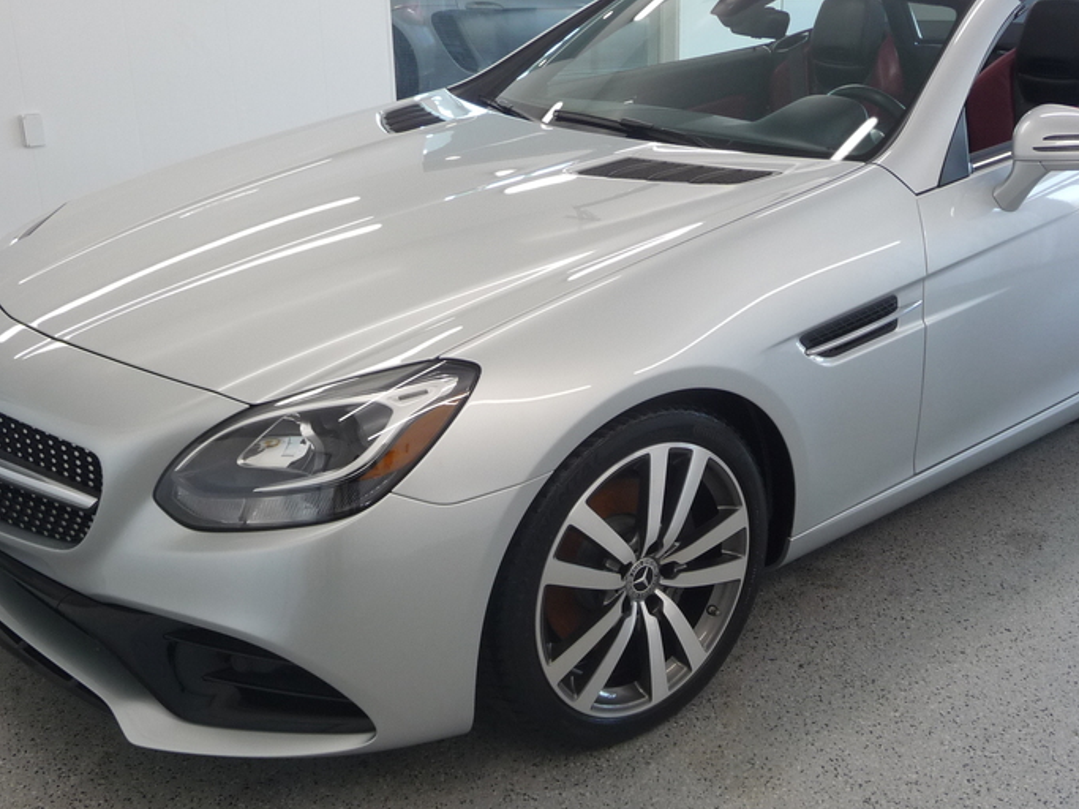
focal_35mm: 42
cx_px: 635
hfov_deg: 44.6
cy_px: 425
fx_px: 1309
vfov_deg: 34.3
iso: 100
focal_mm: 4.7
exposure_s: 1/50
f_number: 3.3
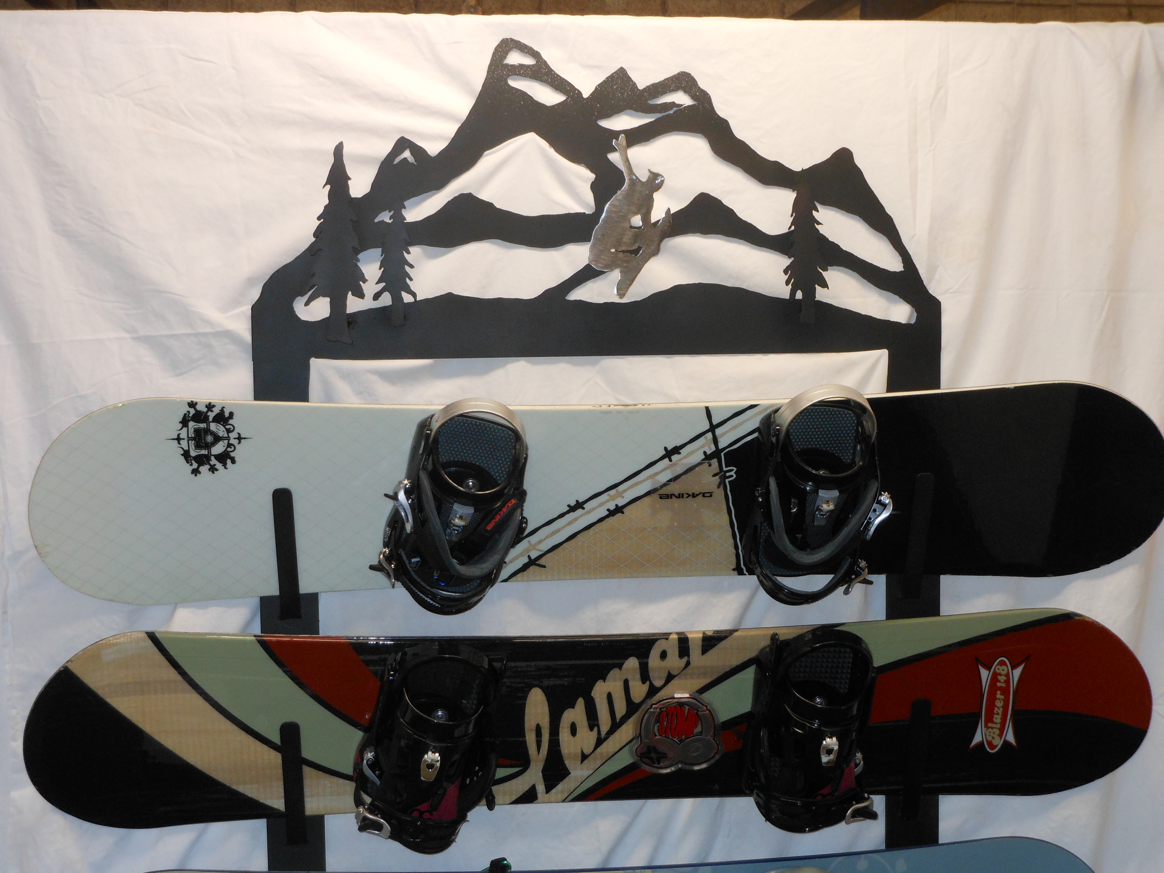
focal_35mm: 54
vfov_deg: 27.0
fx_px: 1816
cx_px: 582
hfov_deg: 35.5
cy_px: 436
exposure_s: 1/30
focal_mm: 9.6
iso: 250
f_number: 4.9
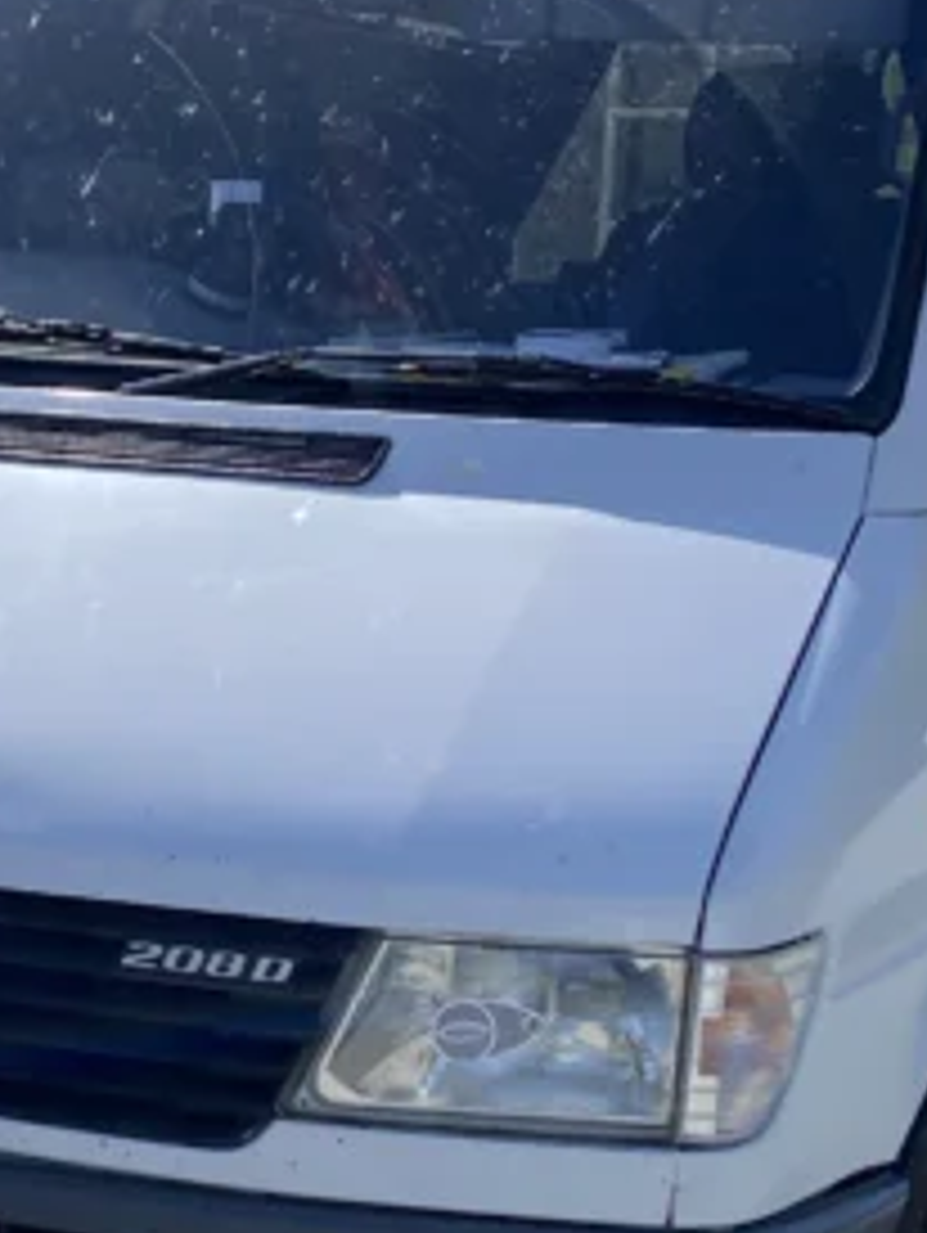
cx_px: -22
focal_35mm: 97
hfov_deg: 15.0
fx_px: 3458
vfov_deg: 20.2
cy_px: 616
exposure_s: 1/2463
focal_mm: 4.25
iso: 32
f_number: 1.8
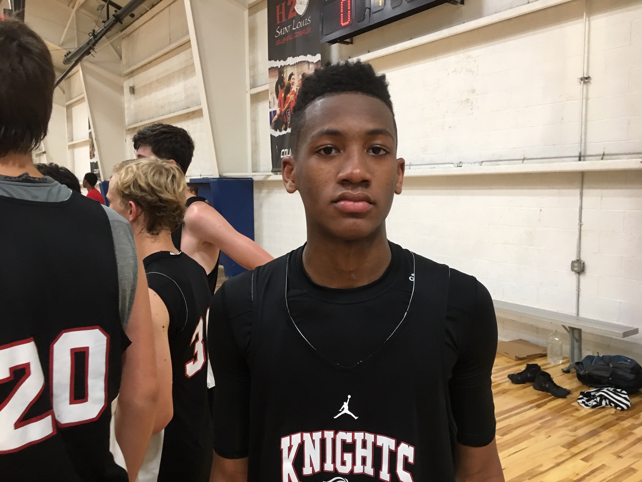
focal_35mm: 29
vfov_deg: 48.2
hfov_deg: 61.7
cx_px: 321
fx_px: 538
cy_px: 241
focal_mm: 4.15
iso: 80
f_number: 2.2
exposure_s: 1/15
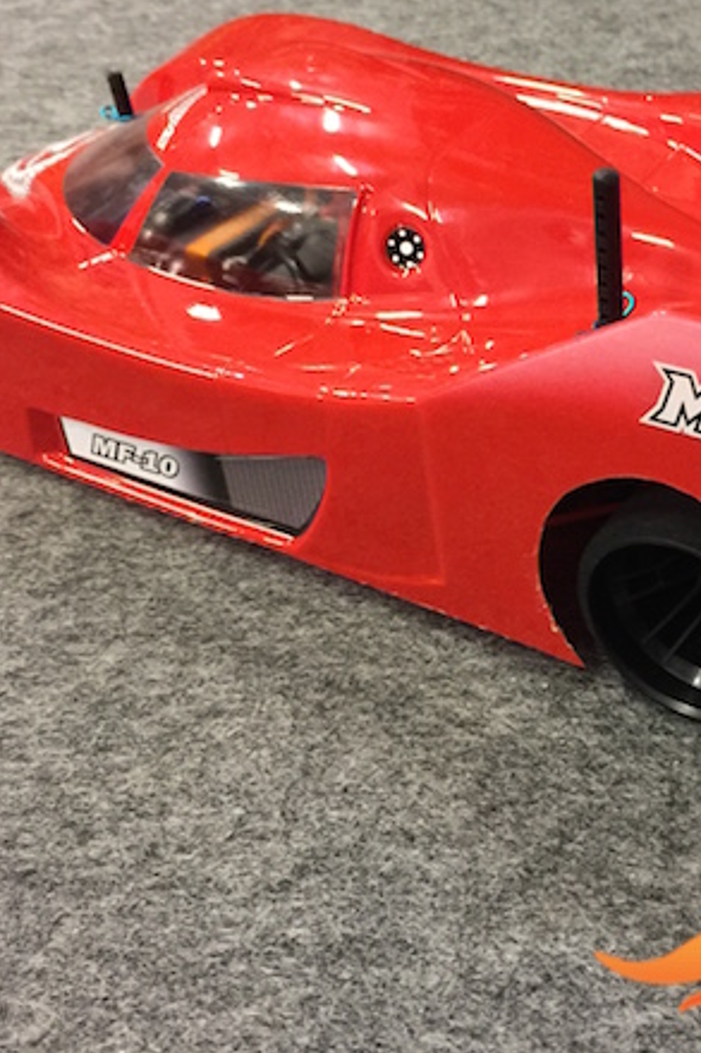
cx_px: 550
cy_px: 489
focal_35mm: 48
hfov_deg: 27.5
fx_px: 1403
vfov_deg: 41.1
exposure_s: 1/8
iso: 200
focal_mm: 4.15
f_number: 2.2
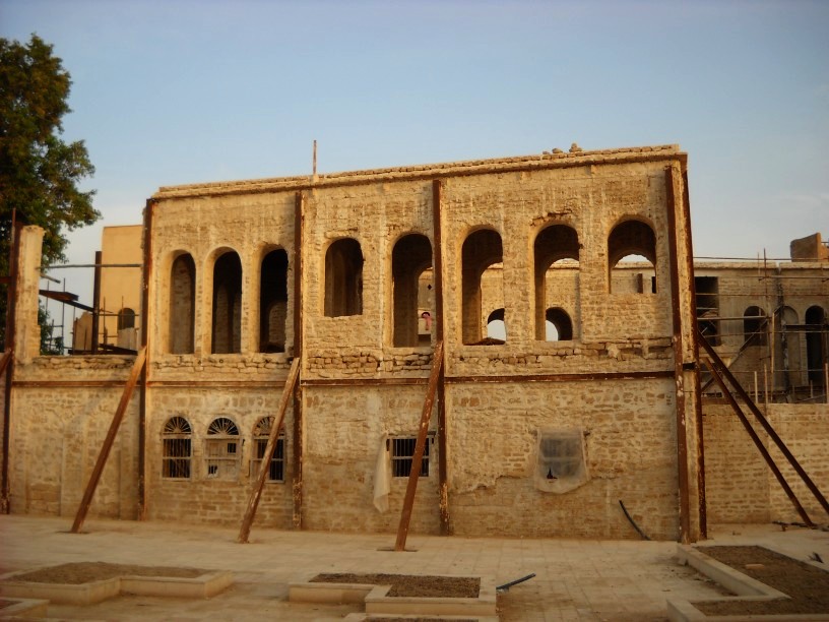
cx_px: 414
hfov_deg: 45.8
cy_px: 311
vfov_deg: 35.1
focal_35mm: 41
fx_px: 982
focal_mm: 6.72
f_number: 3.1
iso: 64
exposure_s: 1/260
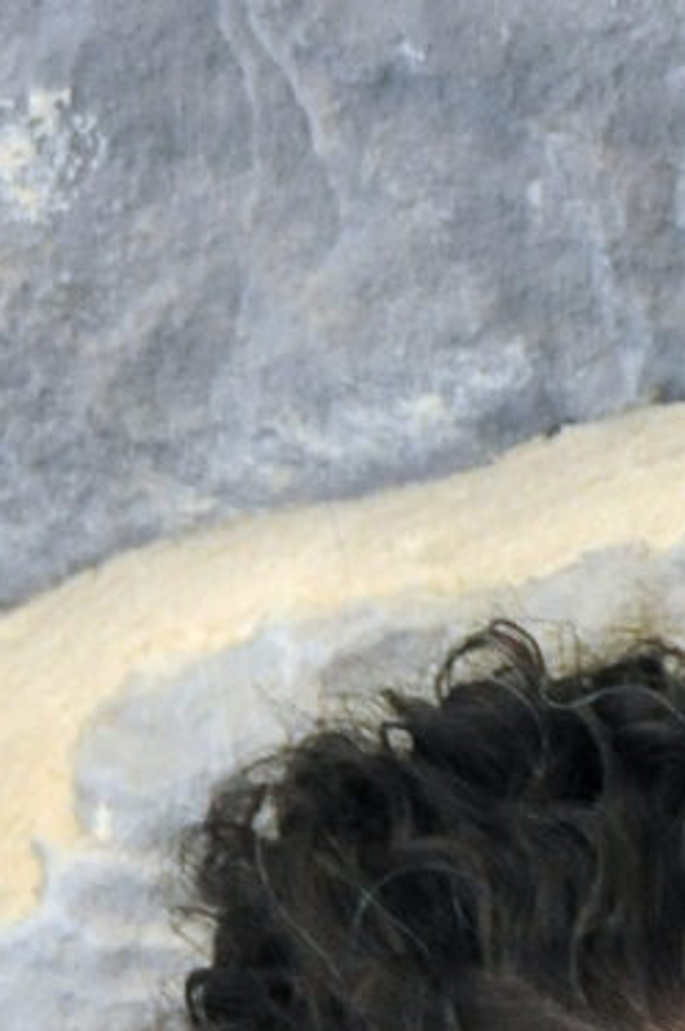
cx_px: 809
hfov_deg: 2.6
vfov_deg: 3.8
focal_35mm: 535
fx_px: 15297
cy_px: 2587
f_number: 7.1
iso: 1000
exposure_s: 1/60
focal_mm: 52
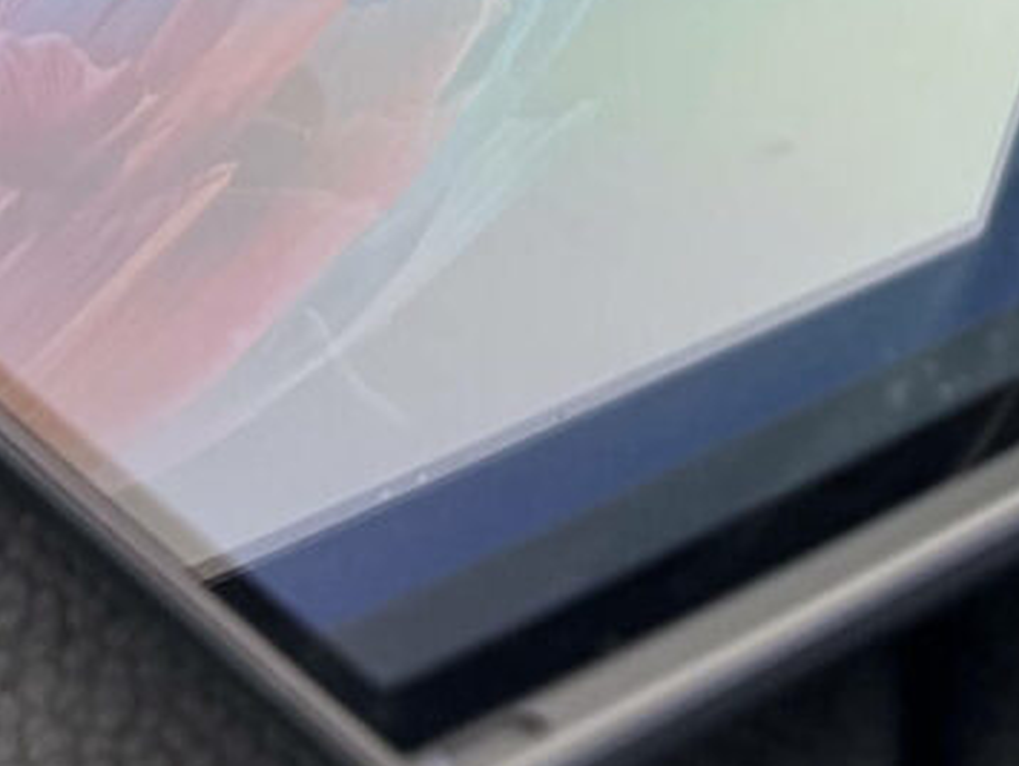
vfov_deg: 14.3
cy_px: -442
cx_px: 1118
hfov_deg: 19.6
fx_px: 2829
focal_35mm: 96
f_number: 1.8
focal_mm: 6.9
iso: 320
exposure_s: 1/60
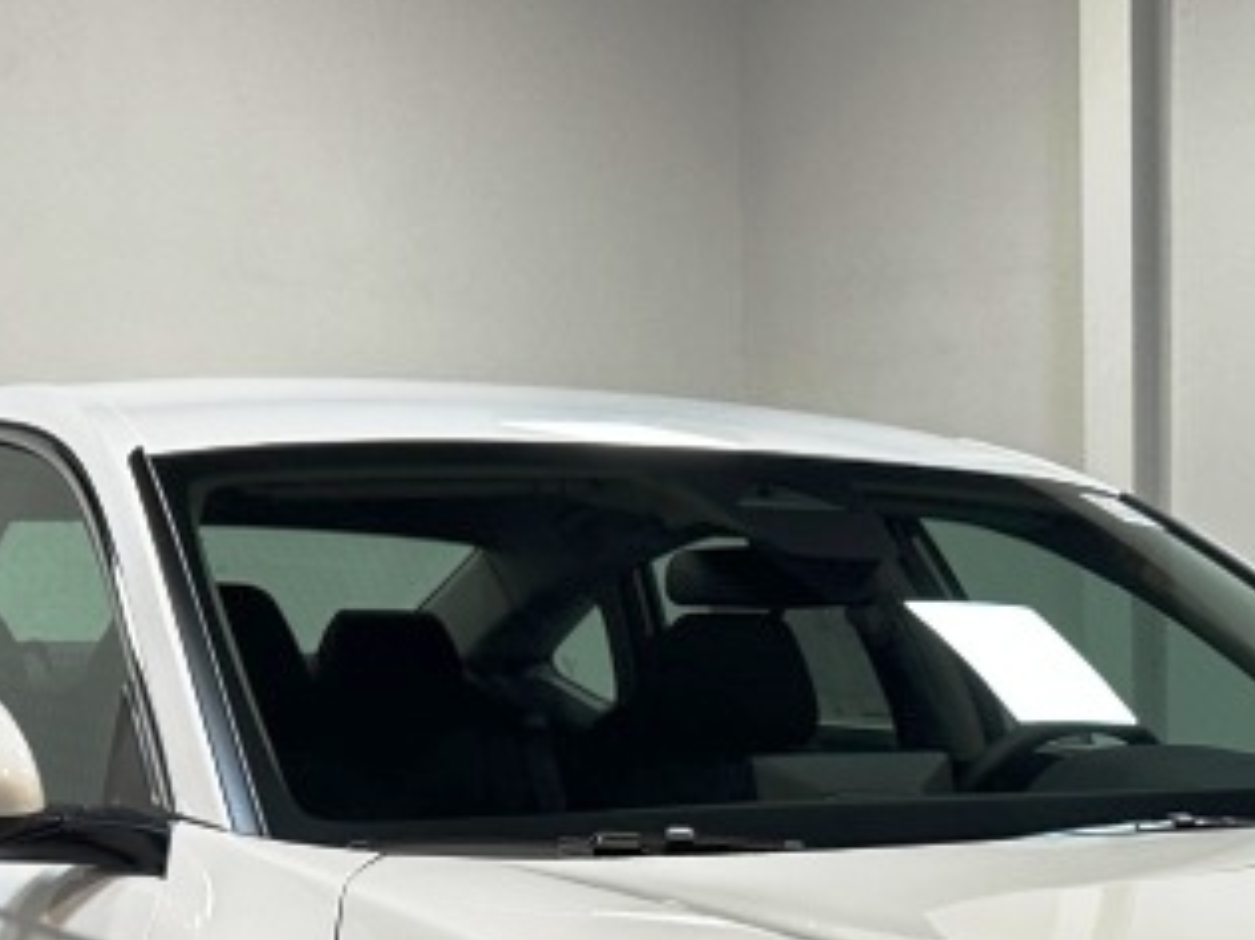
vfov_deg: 17.2
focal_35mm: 78
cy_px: 1374
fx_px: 2827
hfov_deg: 24.4
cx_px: 1108
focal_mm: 6.86
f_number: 1.78
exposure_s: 1/60
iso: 125
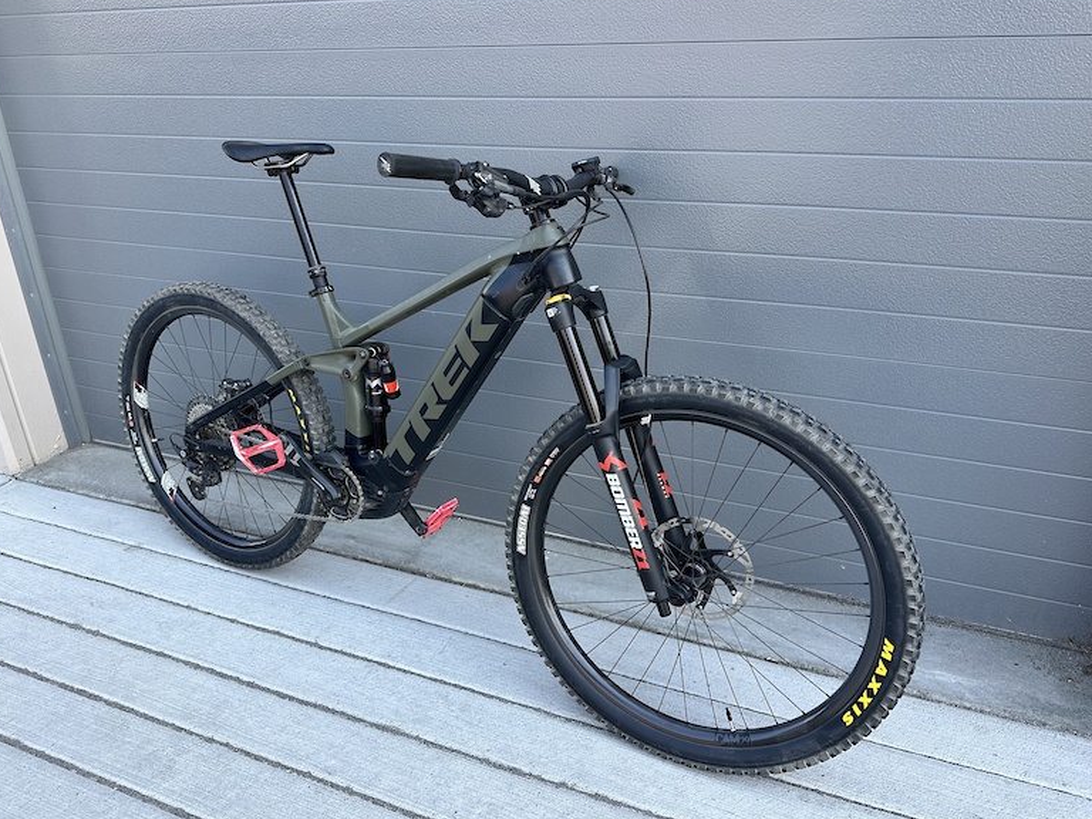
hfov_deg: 69.4
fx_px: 789
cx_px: 528
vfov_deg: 54.9
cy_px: 405
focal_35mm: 25
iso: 80
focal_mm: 6.86
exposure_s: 1/594
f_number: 1.78
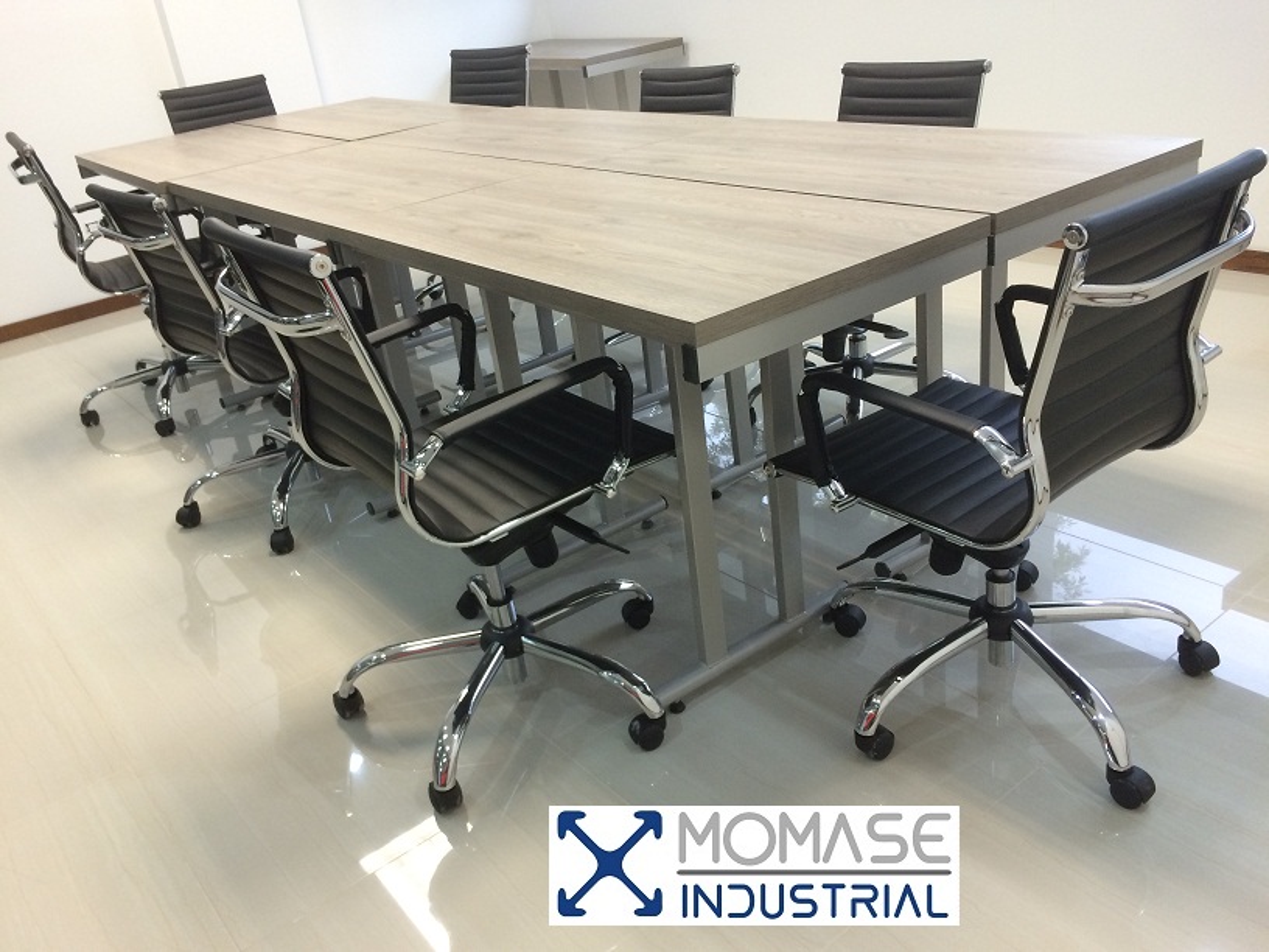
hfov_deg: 61.7
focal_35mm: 29
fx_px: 1063
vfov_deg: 48.2
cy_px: 476
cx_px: 634
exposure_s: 1/30
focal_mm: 4.15
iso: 100
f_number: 2.2
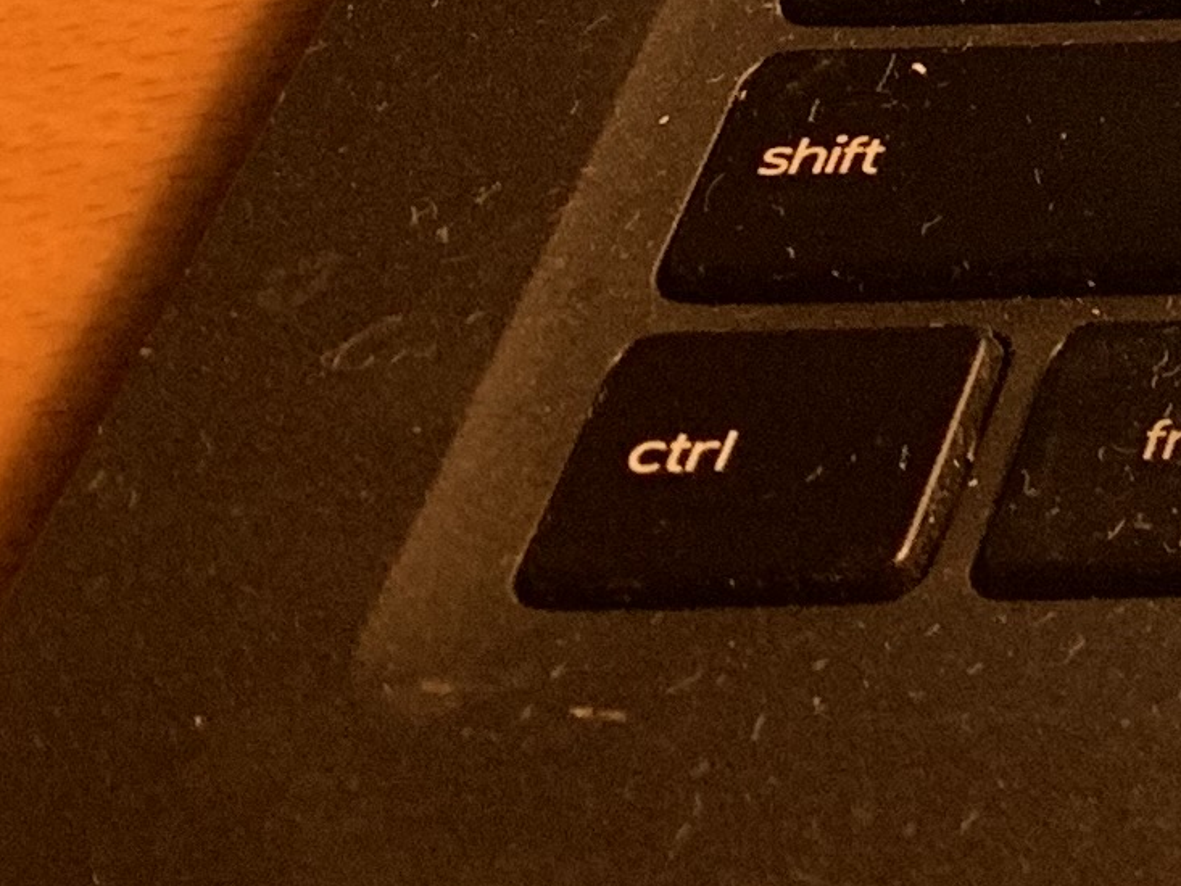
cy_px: -781
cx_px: 3068
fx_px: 4880
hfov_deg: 11.0
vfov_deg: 9.8
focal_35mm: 143
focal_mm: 4.25
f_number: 1.8
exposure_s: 1/60
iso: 64
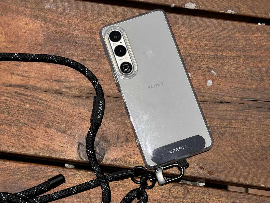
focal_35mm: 52
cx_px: 139
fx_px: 406
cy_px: 102
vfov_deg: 28.0
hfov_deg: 36.8
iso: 64
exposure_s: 1/12500
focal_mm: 6.76
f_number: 1.78
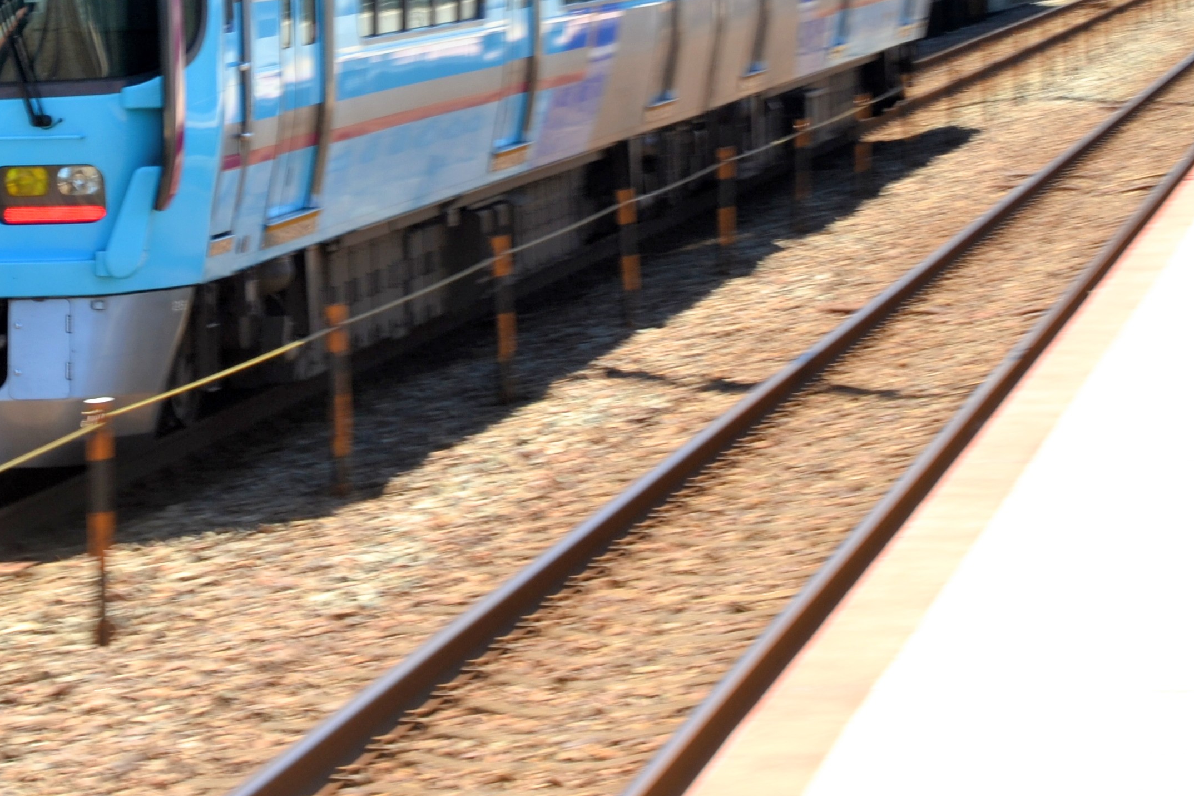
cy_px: 68
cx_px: 182
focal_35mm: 177
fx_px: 5872
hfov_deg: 11.6
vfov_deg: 7.7
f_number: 11
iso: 100
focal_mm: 55
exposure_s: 1/40
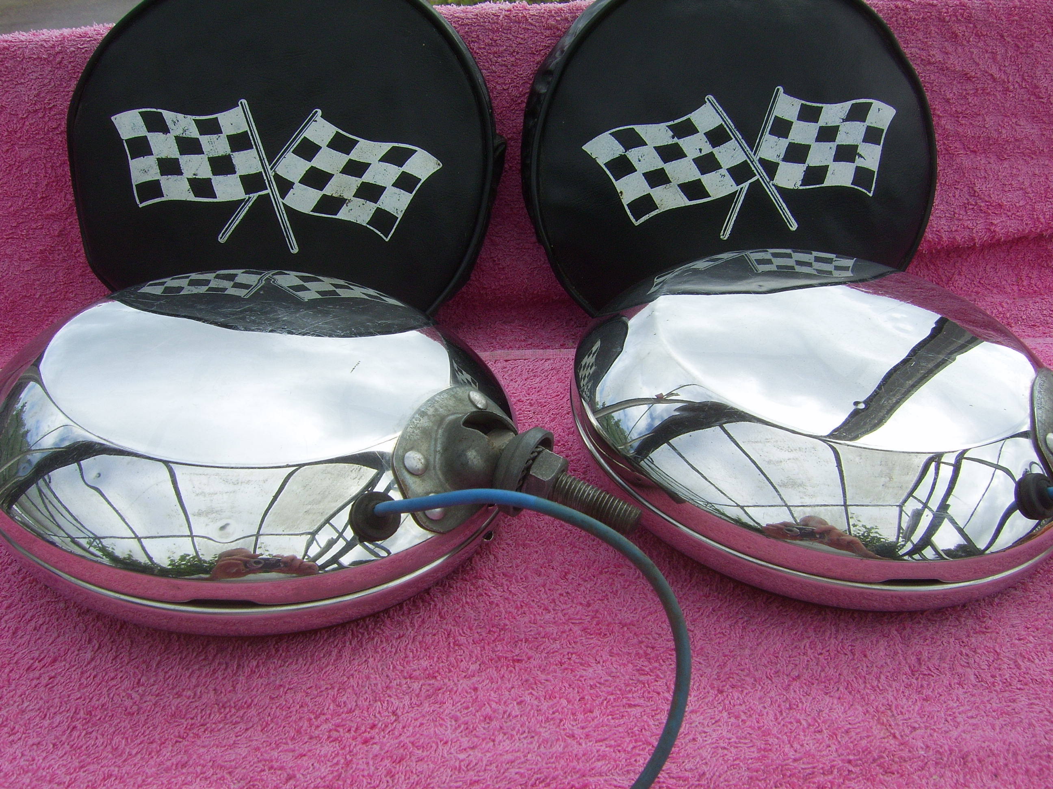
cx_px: 526
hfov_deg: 49.0
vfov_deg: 37.7
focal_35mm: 38
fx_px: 1156
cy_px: 394
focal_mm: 7.8
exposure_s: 1/160
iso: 50
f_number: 6.4
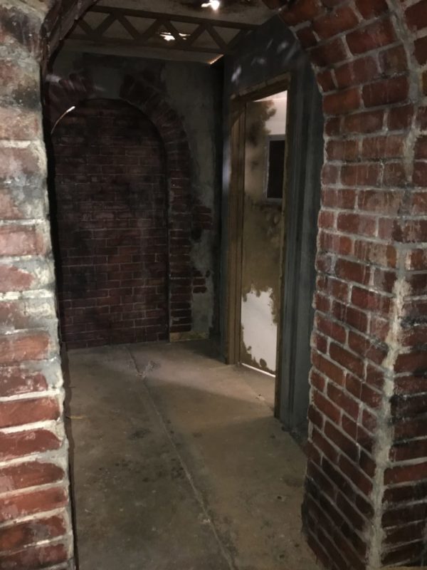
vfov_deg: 63.4
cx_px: 214
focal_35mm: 28
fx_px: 461
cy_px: 285
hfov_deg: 49.7
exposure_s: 1/16
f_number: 1.8
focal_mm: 3.99
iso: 125
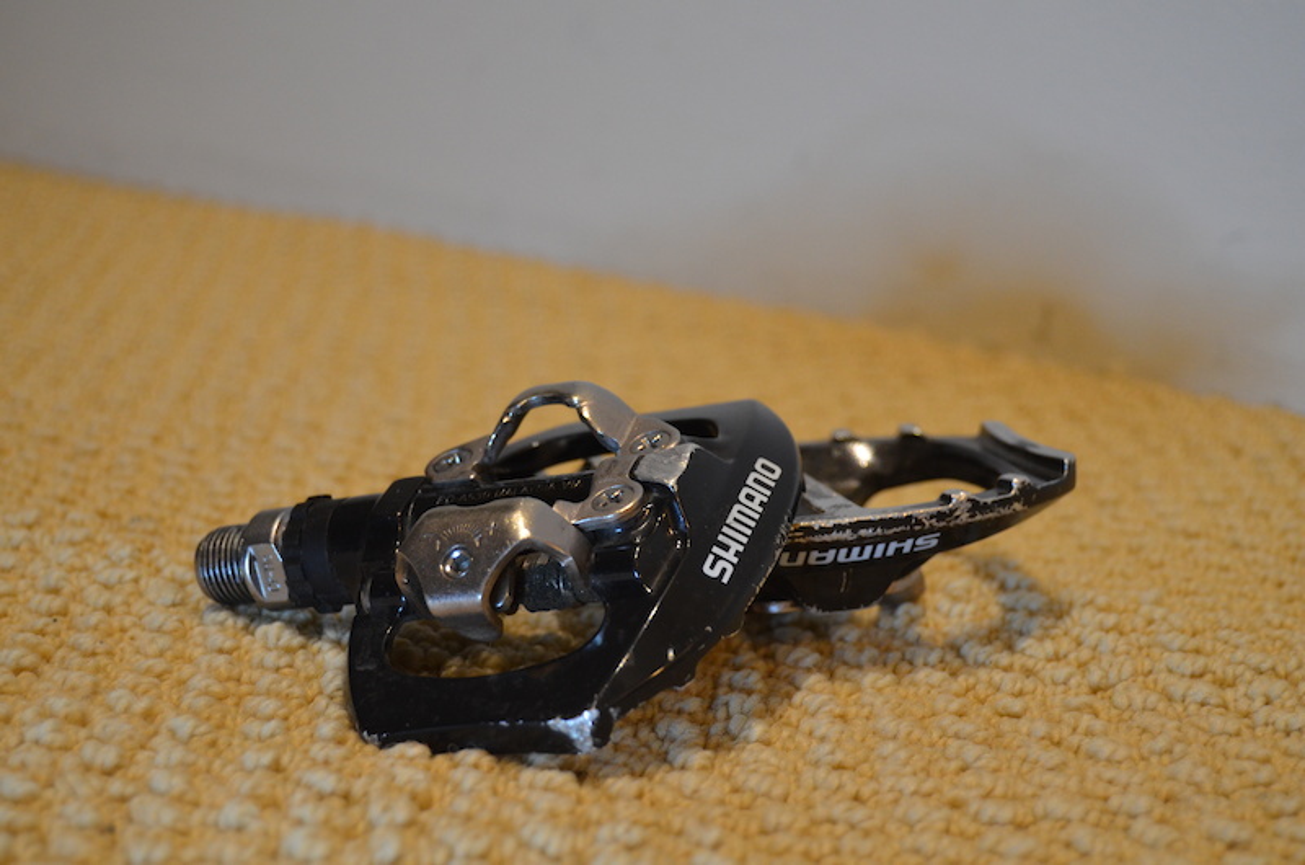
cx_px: 652
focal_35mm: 69
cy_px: 432
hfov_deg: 29.3
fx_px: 2496
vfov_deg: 19.6
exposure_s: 1/30
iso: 1100
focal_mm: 46
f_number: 5.3
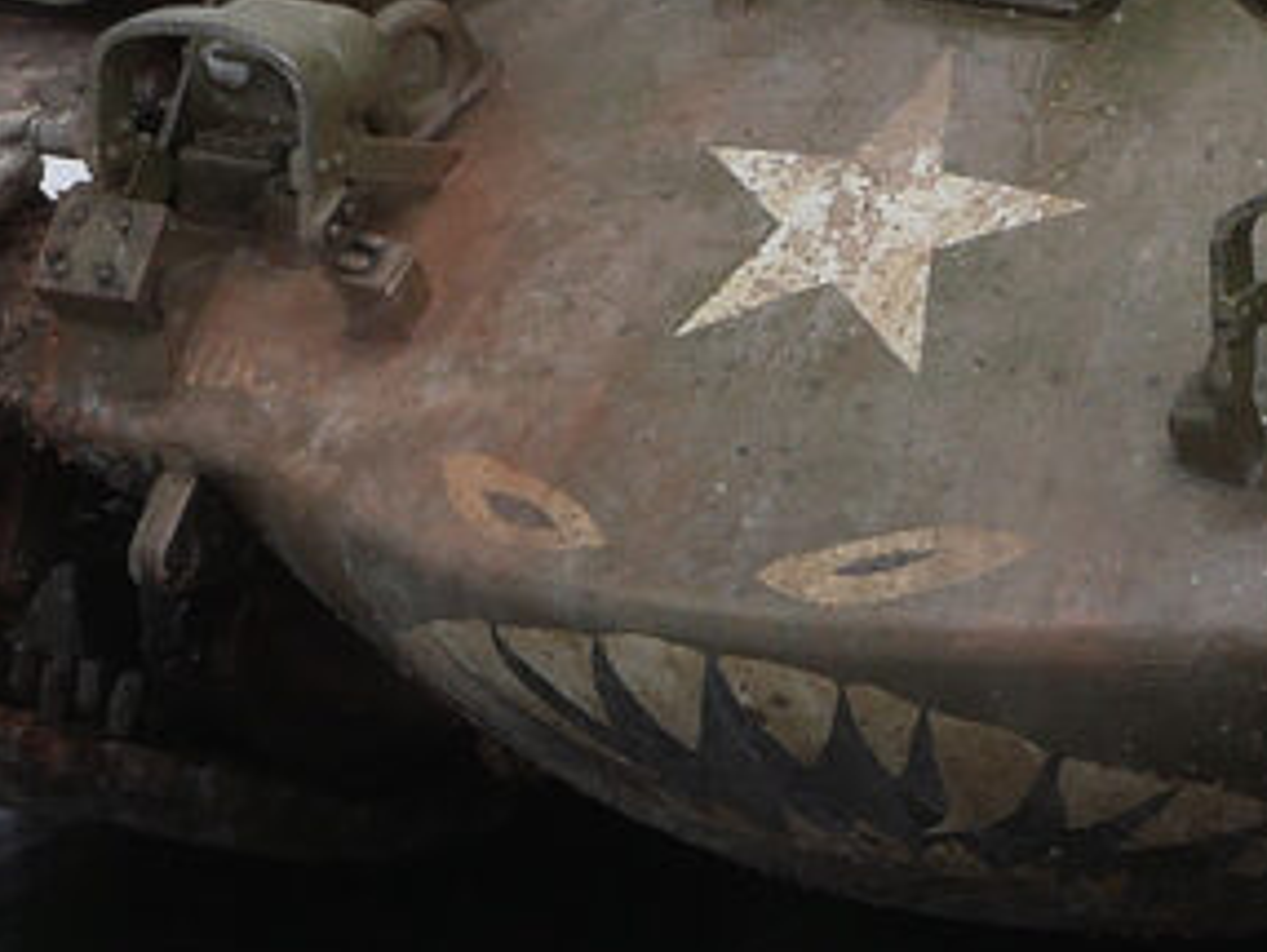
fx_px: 11796
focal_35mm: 322
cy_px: 620
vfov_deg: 4.6
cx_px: 1014
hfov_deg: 6.1
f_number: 22
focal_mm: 30
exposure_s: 1/2
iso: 200
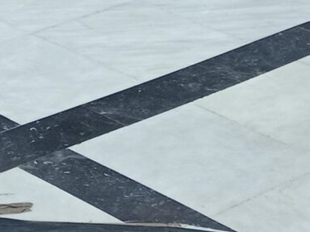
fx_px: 1692
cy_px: -360
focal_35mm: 189
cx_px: -16
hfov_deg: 10.4
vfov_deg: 7.3
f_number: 1.79
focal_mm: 4.74
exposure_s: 1/107
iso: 101
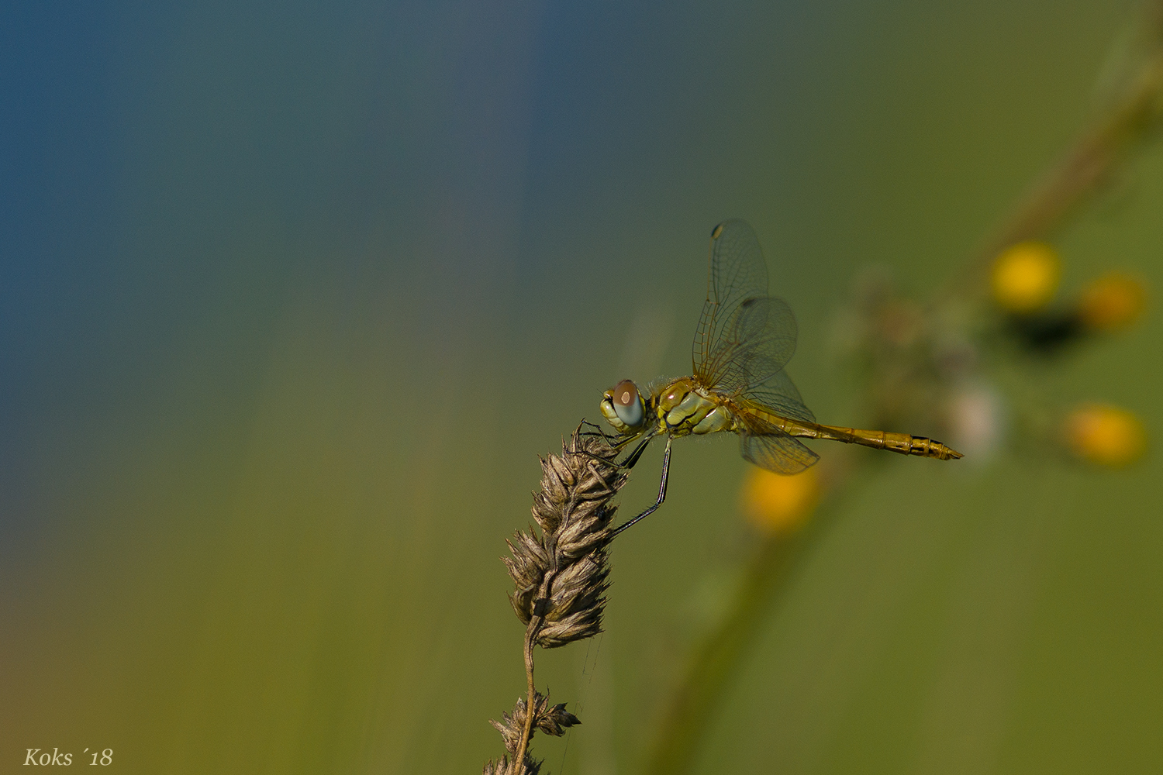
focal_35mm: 300
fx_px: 9691
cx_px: 582
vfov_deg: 4.6
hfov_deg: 6.9
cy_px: 388
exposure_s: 1/1600
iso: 200
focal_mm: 300
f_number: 5.6
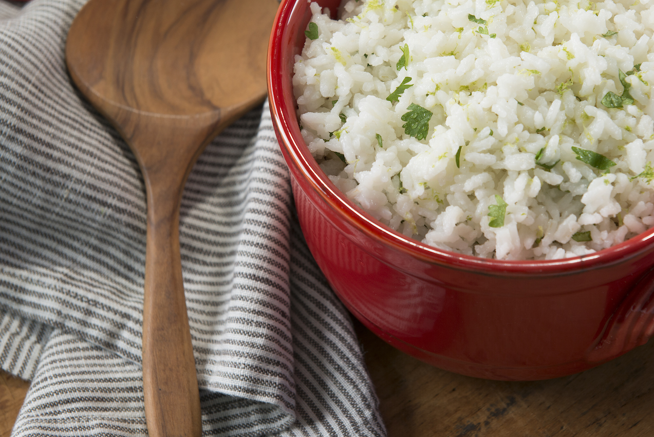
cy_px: 166
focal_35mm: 110
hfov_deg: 18.5
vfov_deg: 12.5
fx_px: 1999
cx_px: 461
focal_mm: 70
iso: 250
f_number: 6.3
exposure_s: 1/125
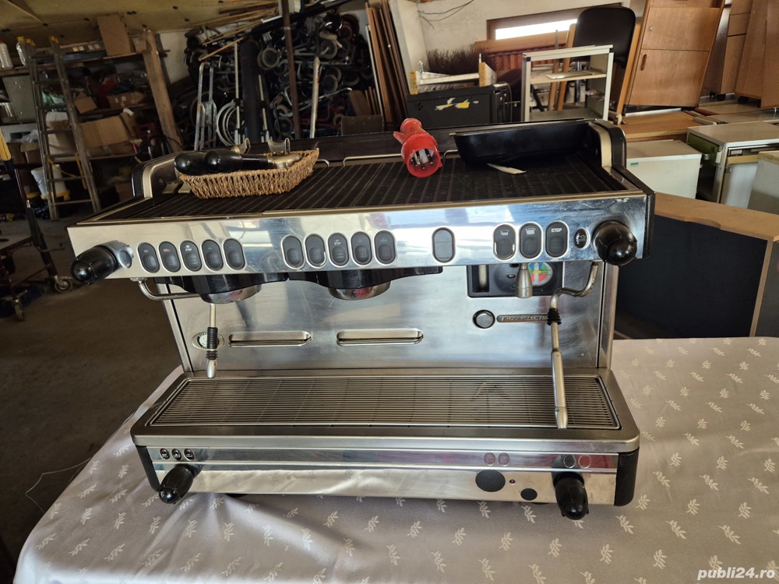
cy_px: 292
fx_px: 518
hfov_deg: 73.9
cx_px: 390
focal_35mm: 23
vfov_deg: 58.9
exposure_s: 1/100
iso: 400
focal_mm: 5.4
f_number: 1.8
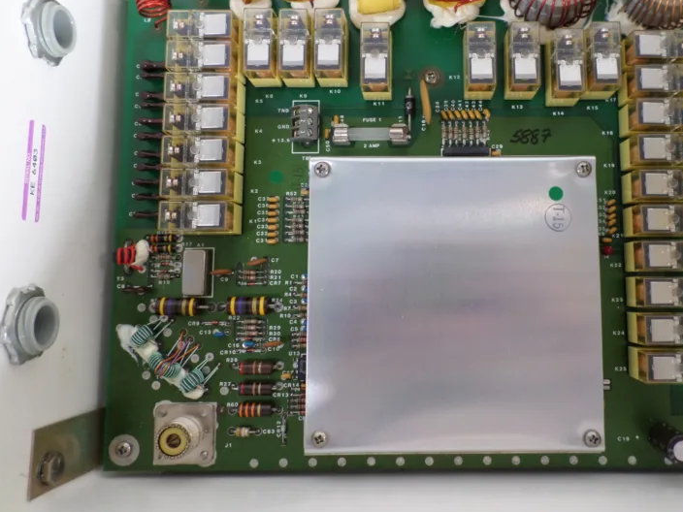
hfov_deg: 56.2
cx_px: 421
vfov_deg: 43.8
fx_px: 631
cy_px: 194
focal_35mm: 32
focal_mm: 4.5
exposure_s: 1/30
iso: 160
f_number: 2.5
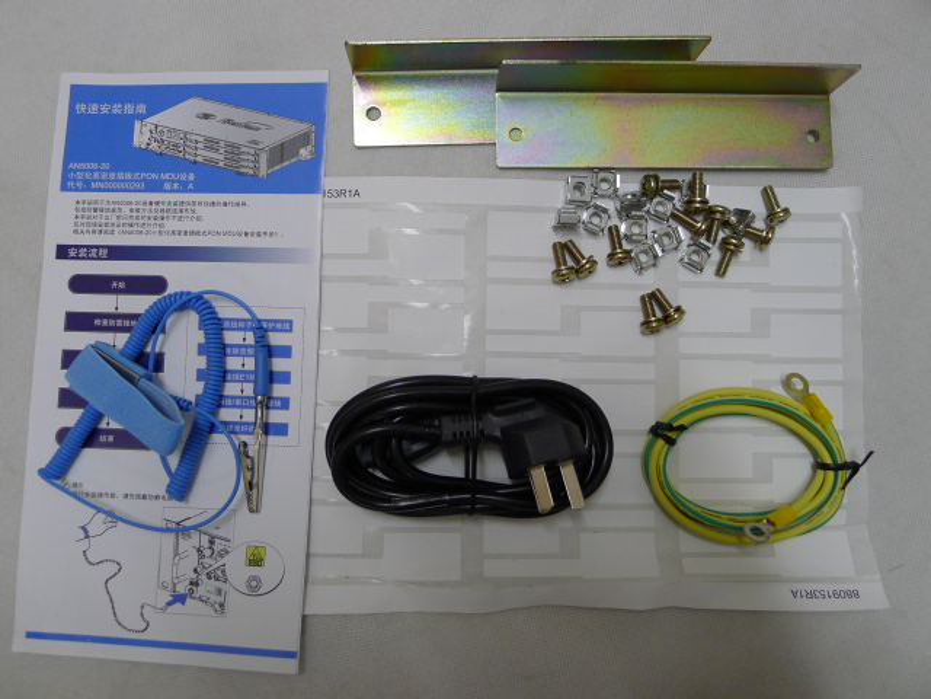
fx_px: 645
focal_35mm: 24
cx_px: 466
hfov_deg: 71.6
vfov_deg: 56.8
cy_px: 350
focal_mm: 5.1
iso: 250
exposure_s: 1/60
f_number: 2
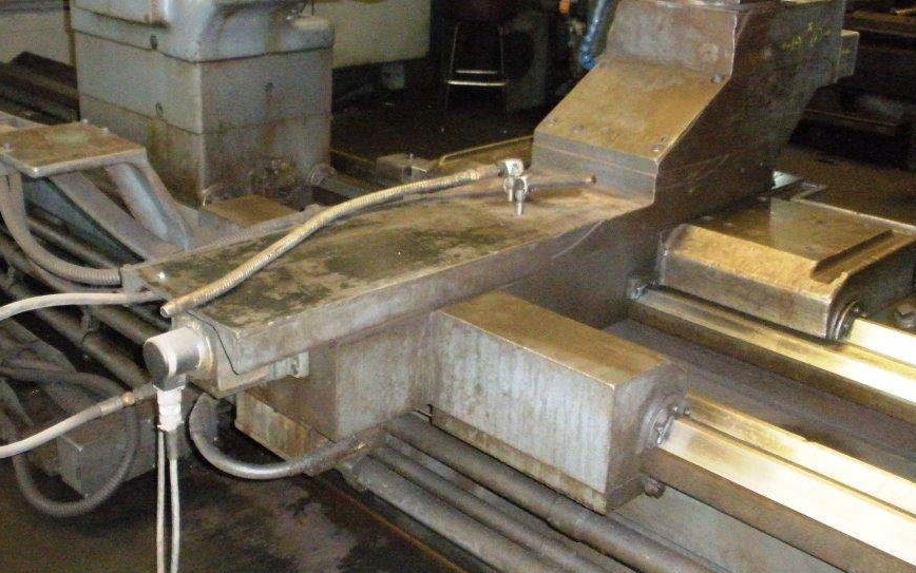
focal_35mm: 45
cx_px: 421
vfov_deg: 28.4
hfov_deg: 44.3
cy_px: 194
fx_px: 1124
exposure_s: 1/60
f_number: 3.5
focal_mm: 6.3
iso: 800
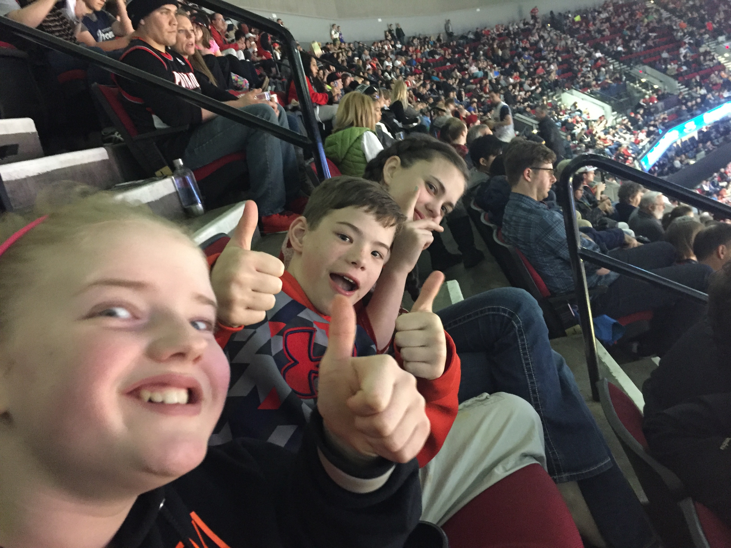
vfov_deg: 48.2
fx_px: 612
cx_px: 366
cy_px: 274
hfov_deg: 61.7
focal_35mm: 29
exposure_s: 1/15
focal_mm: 4.15
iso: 800
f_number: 2.2
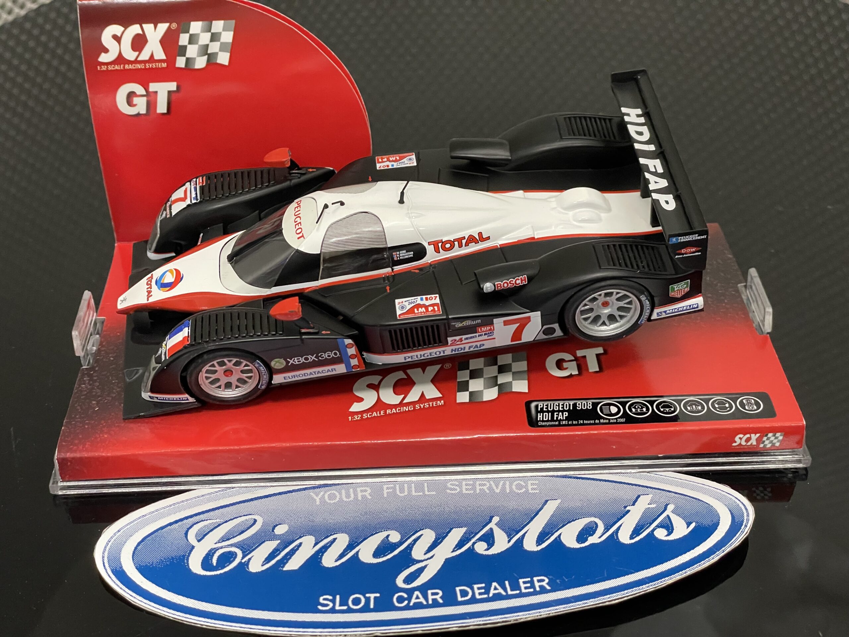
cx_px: 424
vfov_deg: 28.0
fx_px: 1275
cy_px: 318
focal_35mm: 52
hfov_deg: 36.8
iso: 500
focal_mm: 6
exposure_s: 1/60
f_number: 2
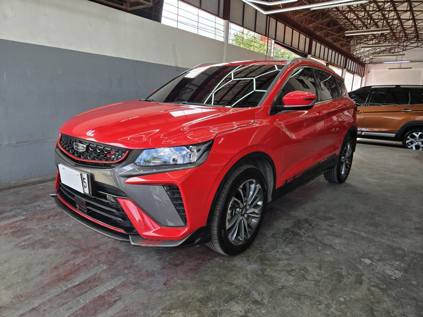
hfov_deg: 73.9
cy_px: 158
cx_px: 212
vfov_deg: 58.9
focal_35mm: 23
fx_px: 281
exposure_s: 1/724
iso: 80
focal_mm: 5.4
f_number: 1.8
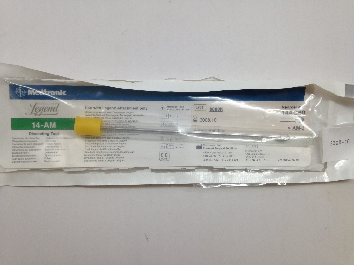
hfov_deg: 55.4
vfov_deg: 42.9
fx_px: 337
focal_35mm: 33
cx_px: 177
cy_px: 132
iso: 50
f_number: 2.4
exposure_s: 1/60
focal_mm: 4.12
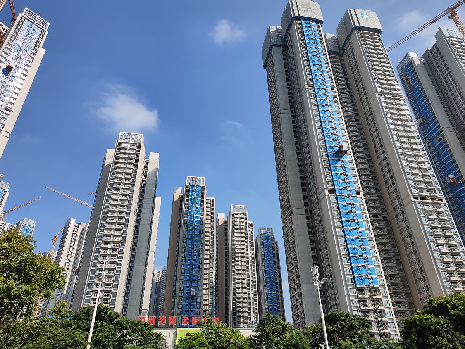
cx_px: 232
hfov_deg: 71.6
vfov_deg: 56.8
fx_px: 322
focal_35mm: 24
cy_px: 174
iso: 50
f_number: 1.85
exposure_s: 1/2185
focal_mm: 6.78
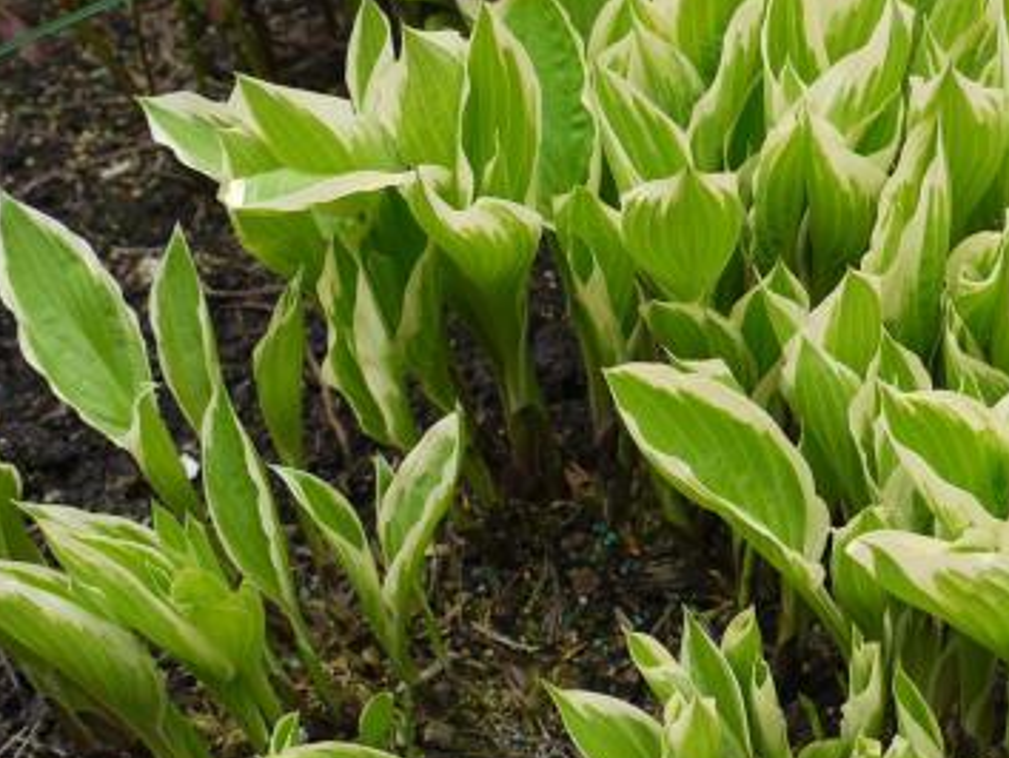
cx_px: 636
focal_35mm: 79
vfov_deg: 18.7
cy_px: 372
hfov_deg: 24.6
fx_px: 2304
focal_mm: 28
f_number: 5.1
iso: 200
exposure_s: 1/80
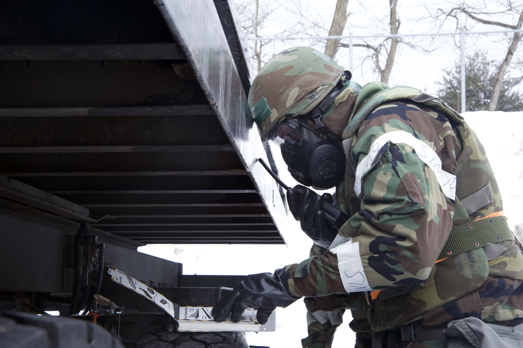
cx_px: 262
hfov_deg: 35.7
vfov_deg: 24.2
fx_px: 813
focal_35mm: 56
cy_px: 174
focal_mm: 56
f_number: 14
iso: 250
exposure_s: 1/80
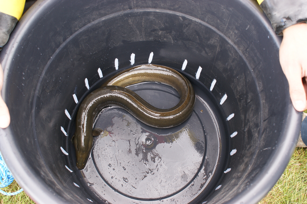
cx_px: 154
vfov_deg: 34.1
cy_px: 102
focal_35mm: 39
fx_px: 332
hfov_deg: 49.6
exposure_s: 1/40
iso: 125
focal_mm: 26
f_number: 4.5
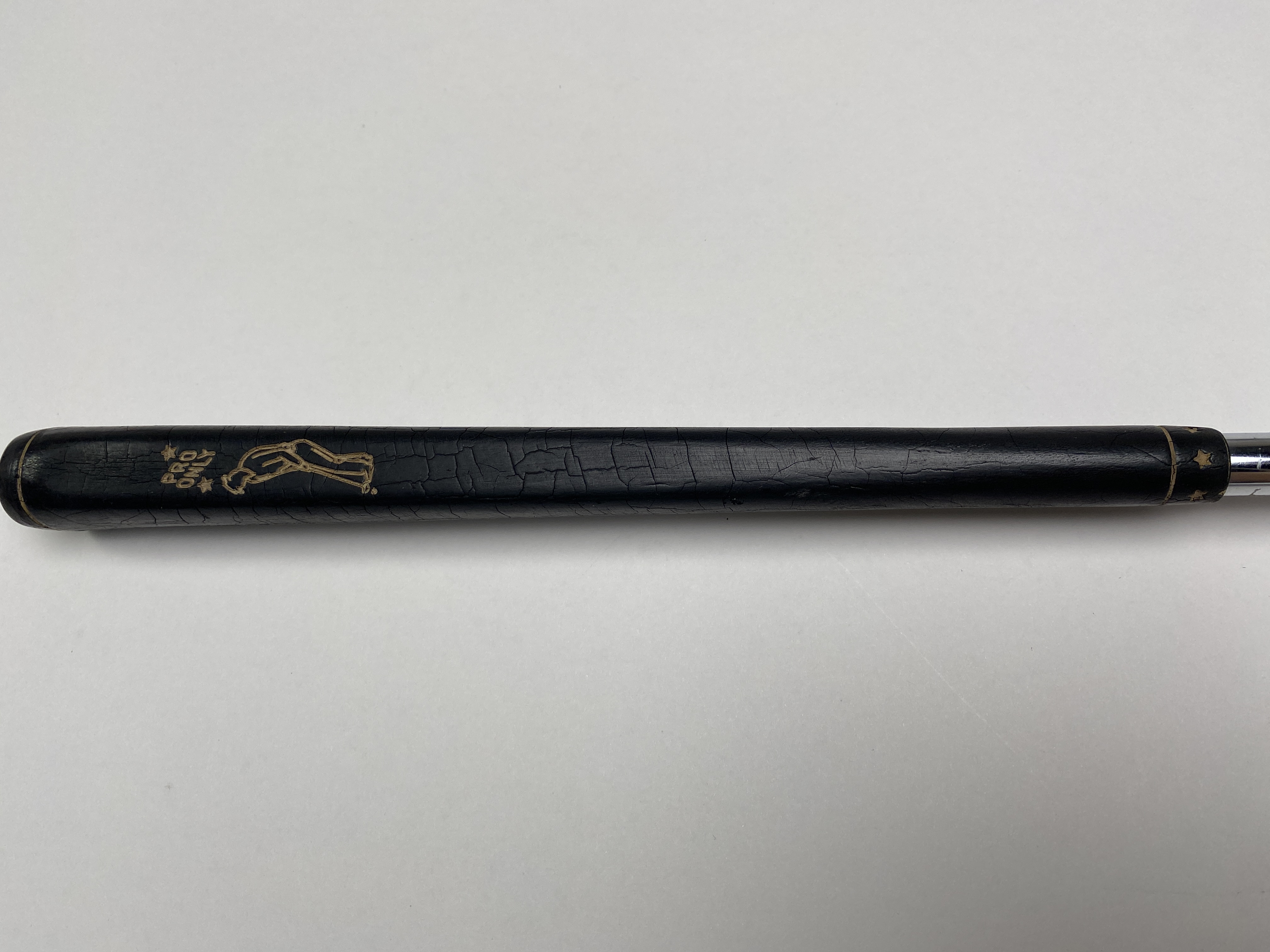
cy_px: 476
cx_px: 635
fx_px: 954
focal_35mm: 26
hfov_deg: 67.3
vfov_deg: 53.1
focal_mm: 4.25
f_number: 1.8
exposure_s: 1/426
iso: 32
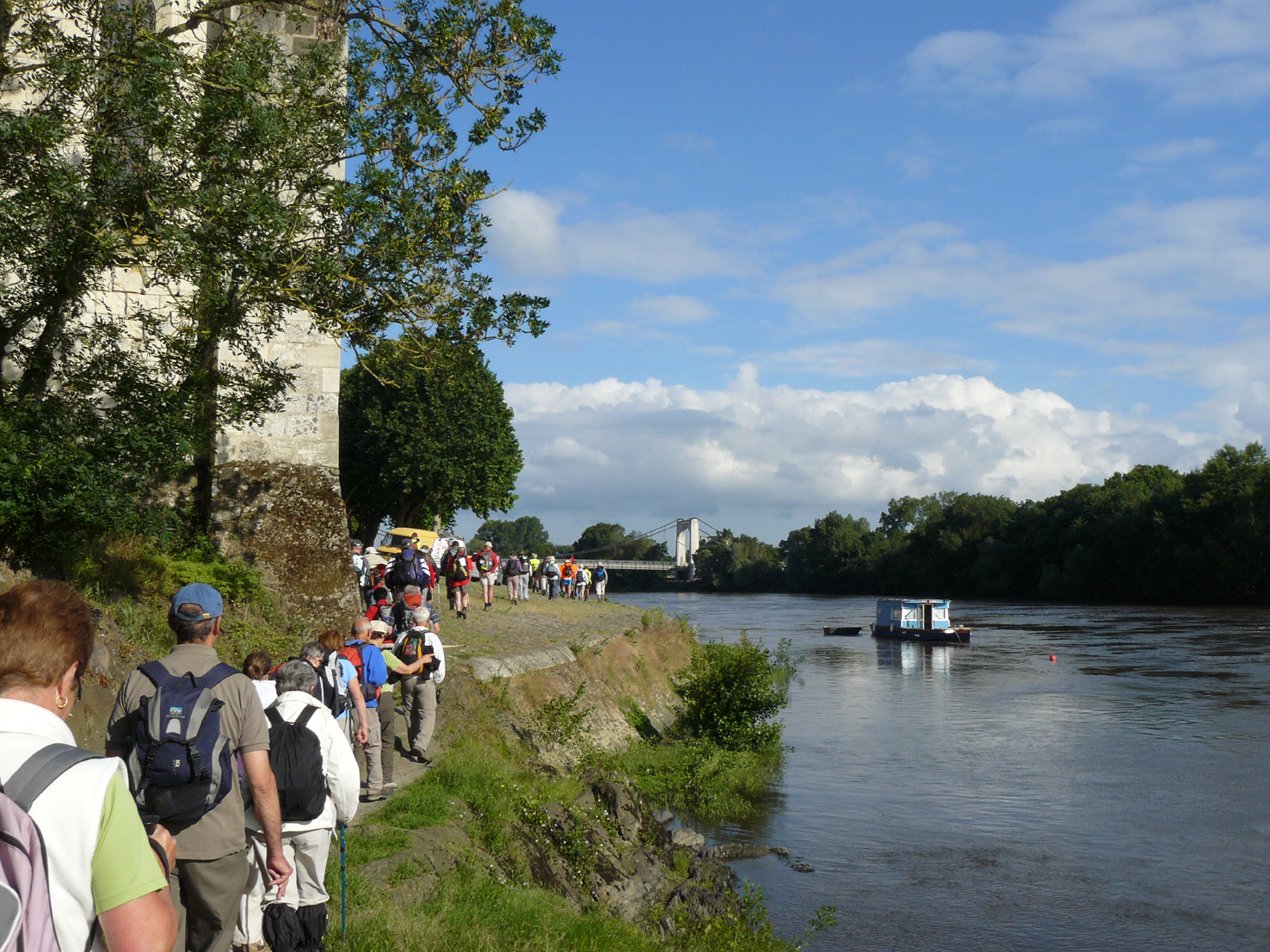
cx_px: 635
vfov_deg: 39.7
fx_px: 1321
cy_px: 476
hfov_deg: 51.4
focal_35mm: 36
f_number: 6.3
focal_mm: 6
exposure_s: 1/400
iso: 100
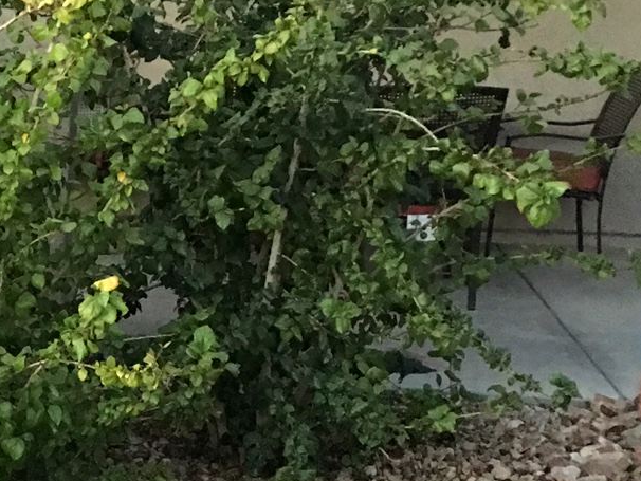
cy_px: 488
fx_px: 1815
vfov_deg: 14.8
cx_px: -20
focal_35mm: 98
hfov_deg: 19.4
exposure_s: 1/4
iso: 100
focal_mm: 4.15
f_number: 2.2
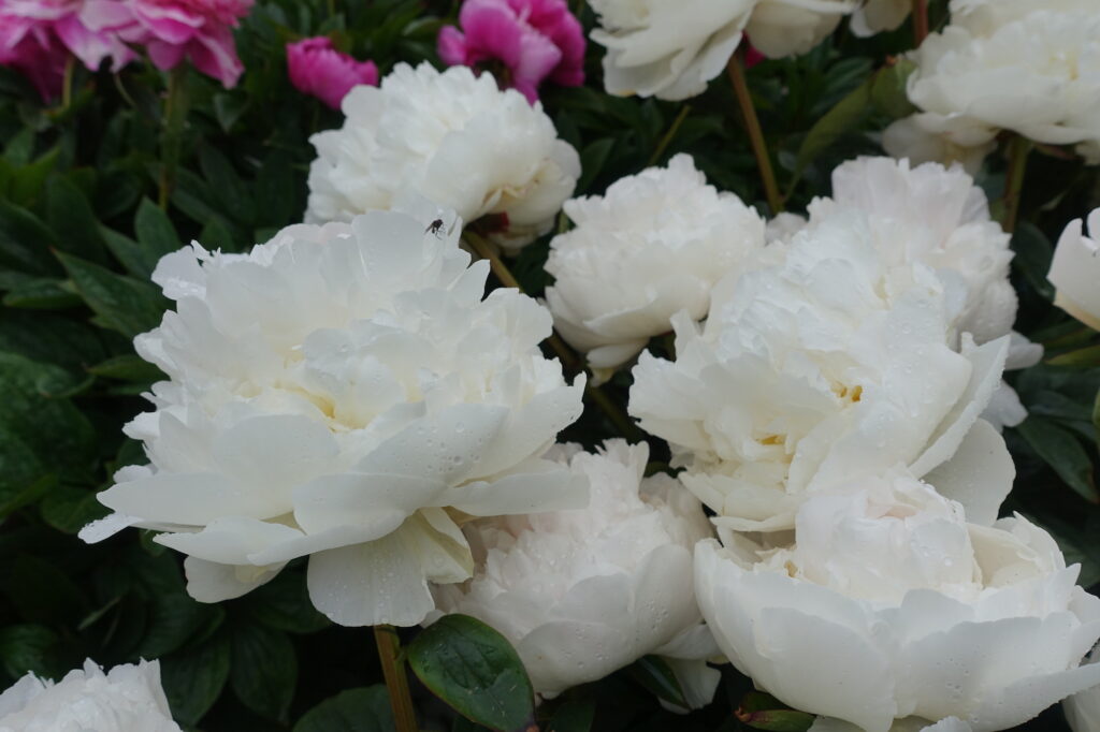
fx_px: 733
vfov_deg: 53.1
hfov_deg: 73.8
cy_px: 366
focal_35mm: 24
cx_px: 550
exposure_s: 1/500
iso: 125
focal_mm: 8.8
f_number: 4
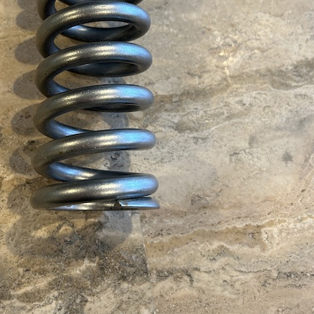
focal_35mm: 42
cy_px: 85
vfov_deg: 39.1
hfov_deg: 39.5
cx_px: 103
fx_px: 431
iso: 100
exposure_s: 1/60
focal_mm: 5.7
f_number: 1.5
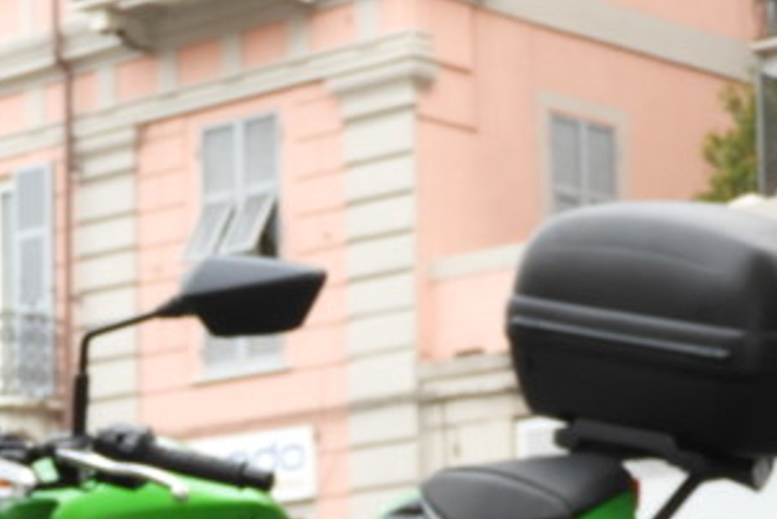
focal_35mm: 152
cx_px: 106
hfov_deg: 13.4
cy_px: 633
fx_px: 3282
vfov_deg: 8.9
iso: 100
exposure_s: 1/100
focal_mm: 9.9
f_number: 4
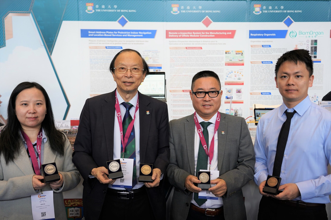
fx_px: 322
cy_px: 110
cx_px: 166
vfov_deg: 37.9
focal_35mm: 35
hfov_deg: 54.4
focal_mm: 35
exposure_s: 1/60
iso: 800
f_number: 4
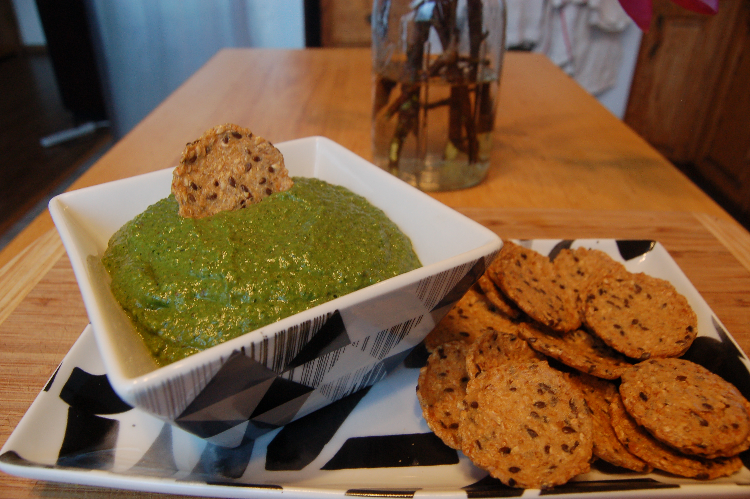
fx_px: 562
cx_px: 375
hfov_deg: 67.4
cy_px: 250
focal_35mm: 27
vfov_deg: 47.8
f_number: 7.1
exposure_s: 1/25
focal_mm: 18
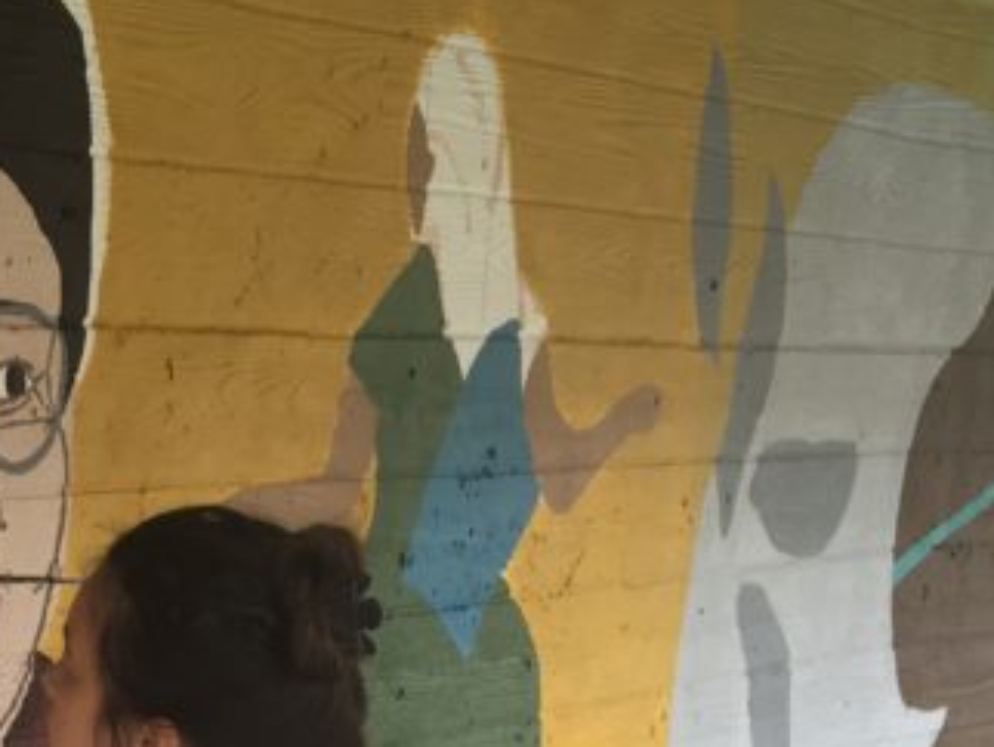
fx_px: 2845
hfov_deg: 18.5
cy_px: 1011
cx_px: -265
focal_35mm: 99
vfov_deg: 14.3
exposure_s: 1/60
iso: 25
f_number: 2.2
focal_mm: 4.15
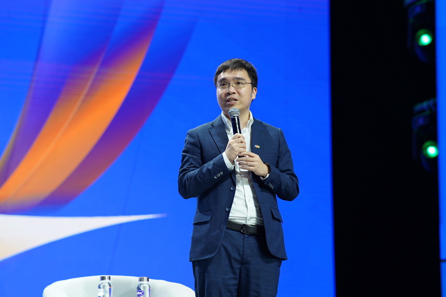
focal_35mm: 127
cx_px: 223
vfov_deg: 10.8
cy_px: 148
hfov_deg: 16.1
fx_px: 1573
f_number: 2.2
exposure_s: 1/80
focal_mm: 85
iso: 100
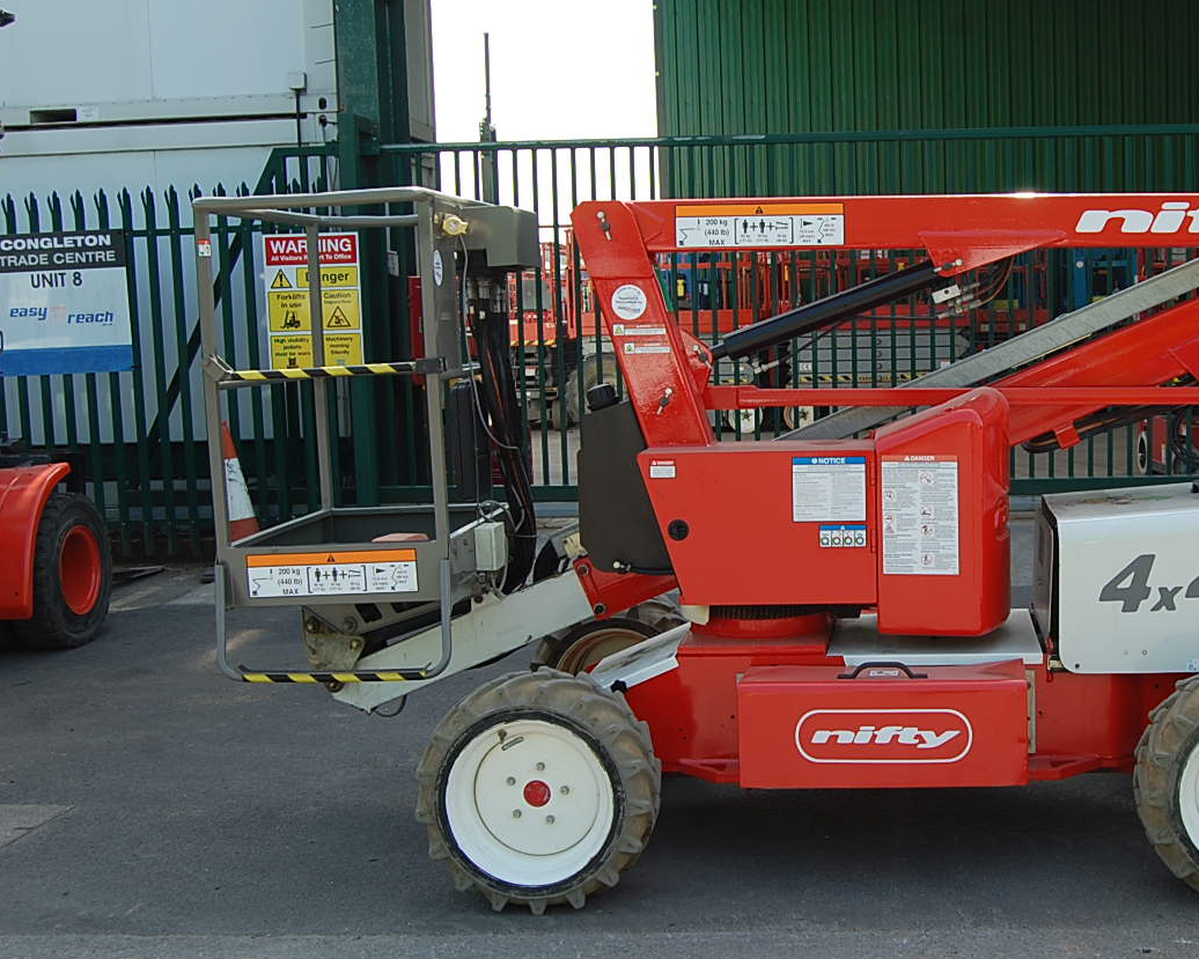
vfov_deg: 30.8
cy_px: 479
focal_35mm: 49
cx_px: 844
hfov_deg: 37.4
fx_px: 1739
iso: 200
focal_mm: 24
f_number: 6.3
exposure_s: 1/160
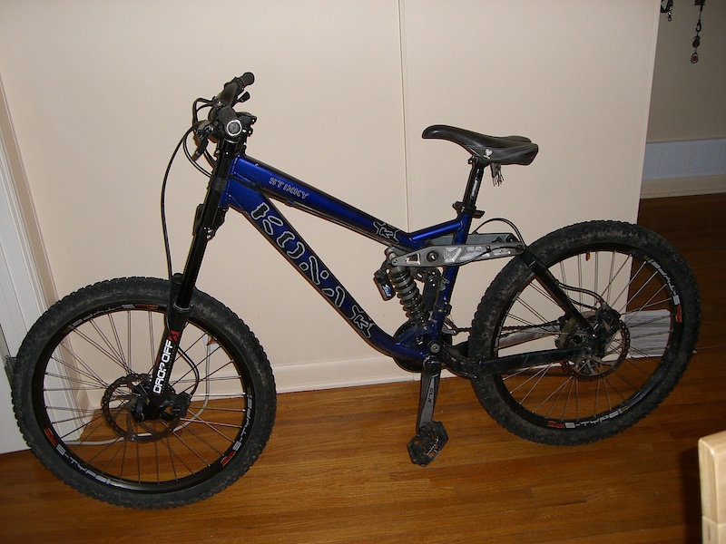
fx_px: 797
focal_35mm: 38
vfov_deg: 37.7
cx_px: 363
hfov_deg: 49.0
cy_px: 272
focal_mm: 6.2
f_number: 2.7
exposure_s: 1/60
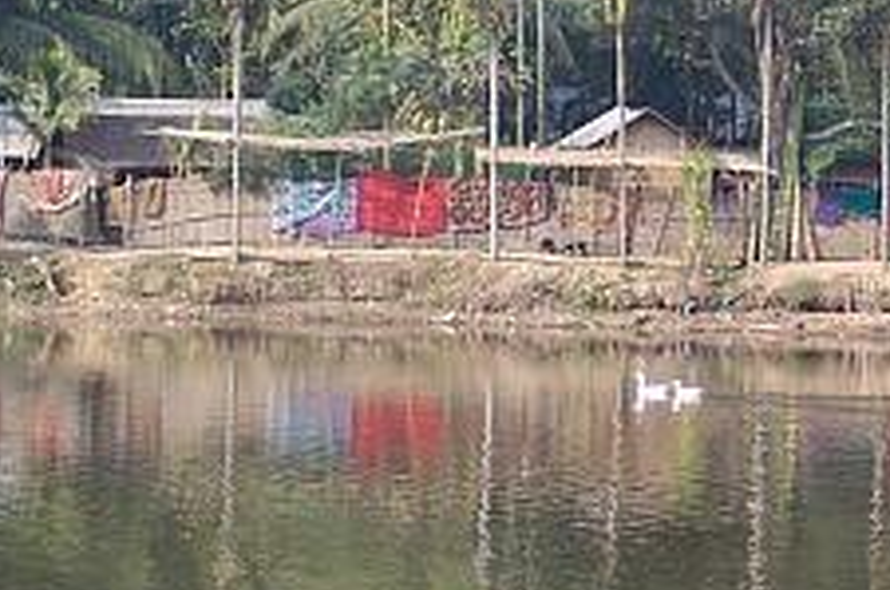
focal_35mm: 203
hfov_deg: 10.2
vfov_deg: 6.7
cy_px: 222
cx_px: 522
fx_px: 5008
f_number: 4.8
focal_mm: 24
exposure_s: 1/350
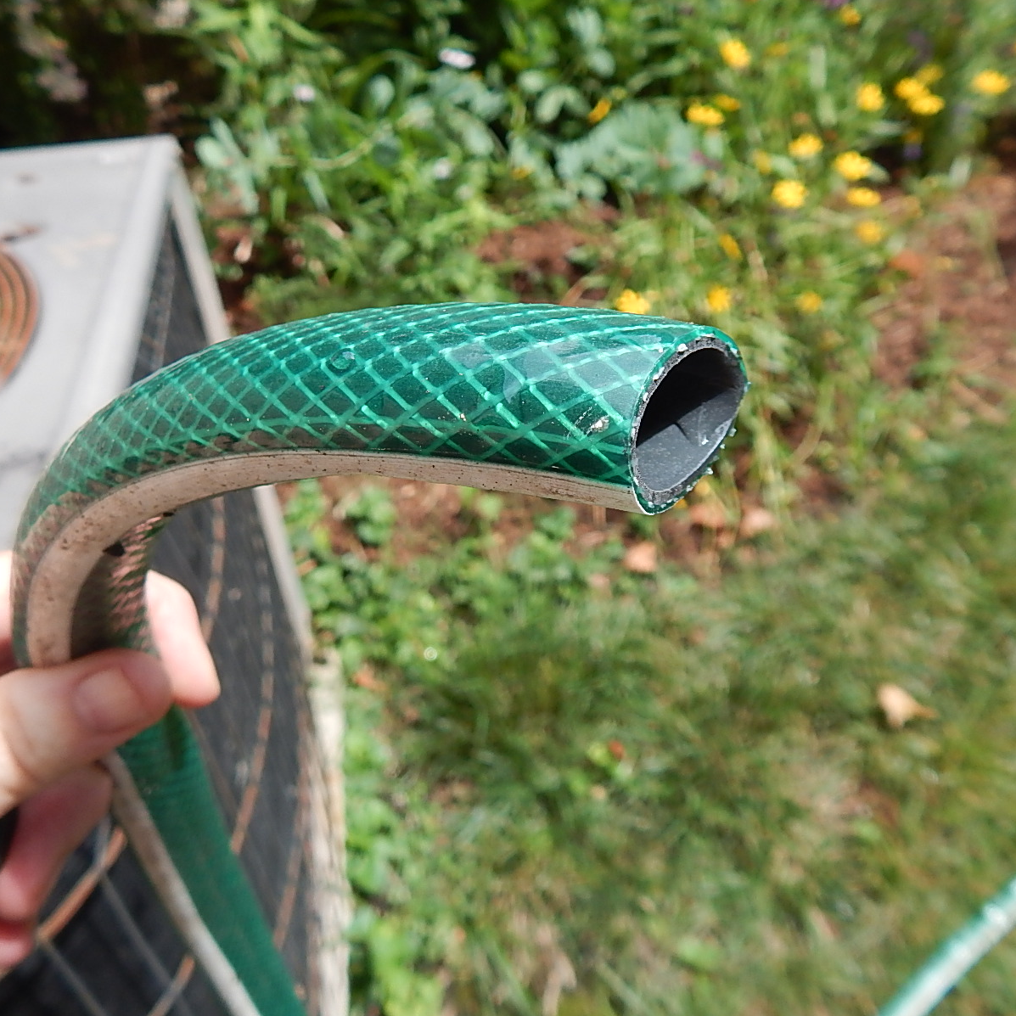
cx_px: 576
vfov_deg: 60.9
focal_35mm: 26
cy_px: 508
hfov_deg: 60.7
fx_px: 863
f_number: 3
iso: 125
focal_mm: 4
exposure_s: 1/400
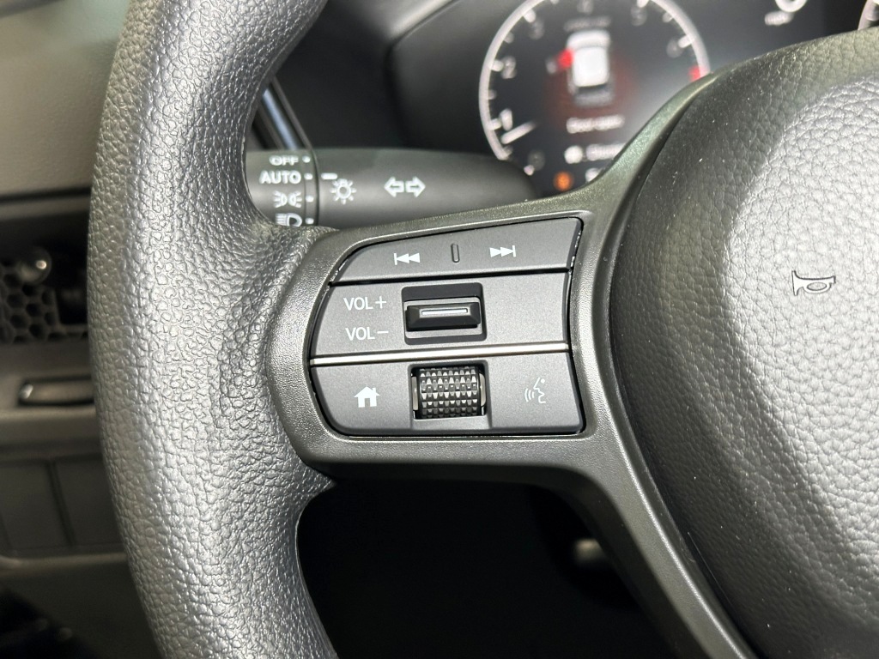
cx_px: 440
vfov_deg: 30.3
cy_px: 330
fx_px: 1219
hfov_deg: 39.7
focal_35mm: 48
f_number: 1.78
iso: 320
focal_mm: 6.86
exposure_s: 1/40
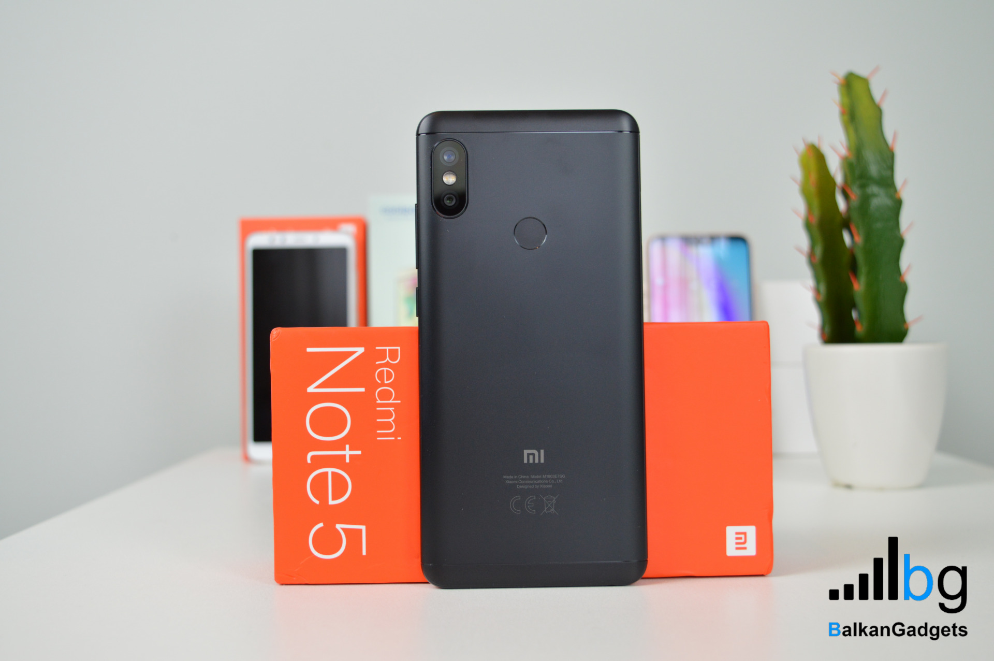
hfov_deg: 45.0
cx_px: 497
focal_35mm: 44
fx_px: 1200
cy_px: 330
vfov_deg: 30.8
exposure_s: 1/50
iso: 400
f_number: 4.5
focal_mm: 29
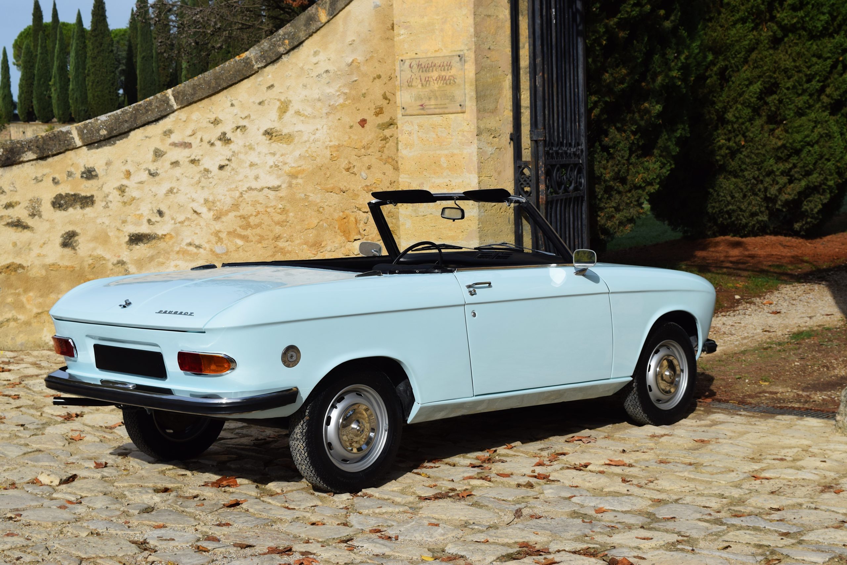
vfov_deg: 22.6
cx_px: 424
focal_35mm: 60
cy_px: 282
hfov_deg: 33.4
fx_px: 1412
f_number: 11
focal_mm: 40
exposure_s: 1/500
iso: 200
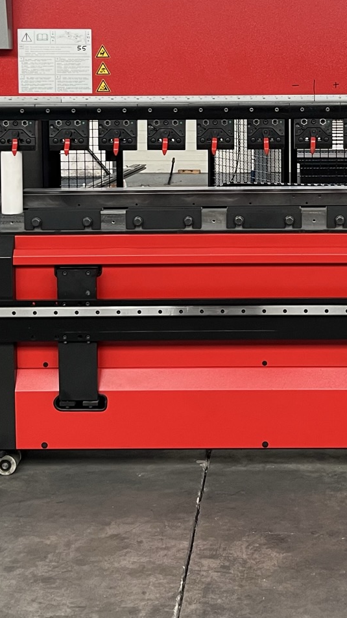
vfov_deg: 33.4
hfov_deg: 19.6
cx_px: 256
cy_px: 130
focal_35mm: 61
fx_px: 998
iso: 160
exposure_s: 1/60
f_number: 1.6
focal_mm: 5.1
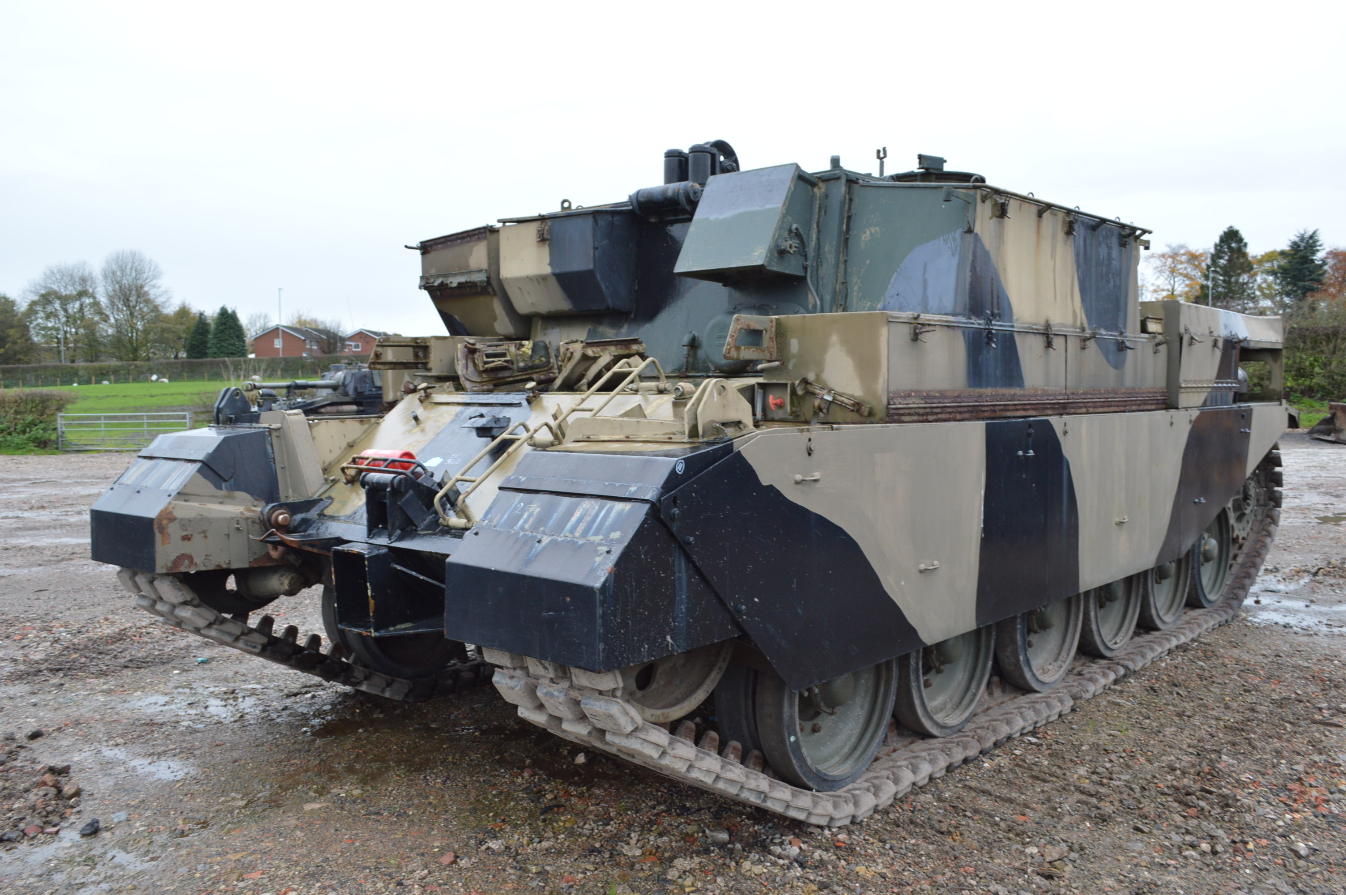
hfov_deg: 62.0
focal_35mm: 30
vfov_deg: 43.5
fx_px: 1121
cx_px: 673
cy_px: 448
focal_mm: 20
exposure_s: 1/125
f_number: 5.6
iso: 280
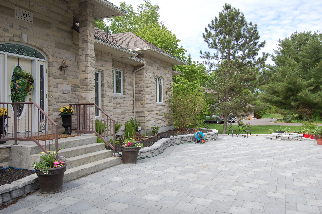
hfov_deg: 62.0
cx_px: 161
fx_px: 268
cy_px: 107
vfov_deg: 43.5
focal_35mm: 30
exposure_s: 1/250
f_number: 8
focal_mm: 20
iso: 200
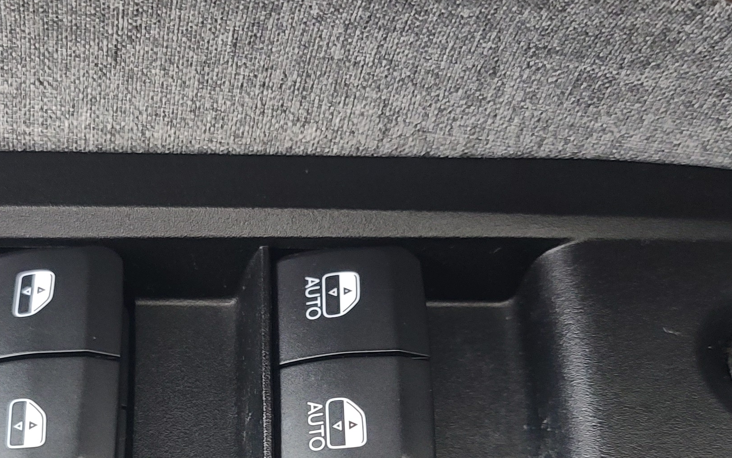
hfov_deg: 31.4
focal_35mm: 65
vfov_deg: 19.8
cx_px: 274
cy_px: 380
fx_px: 1297
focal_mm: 7
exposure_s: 1/24
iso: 800
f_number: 1.8
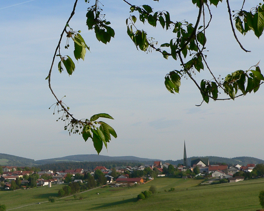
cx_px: 74
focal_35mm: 82
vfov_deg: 18.7
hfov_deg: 23.1
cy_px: 135
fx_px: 641
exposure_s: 1/500
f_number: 4.6
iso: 80
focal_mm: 7.6
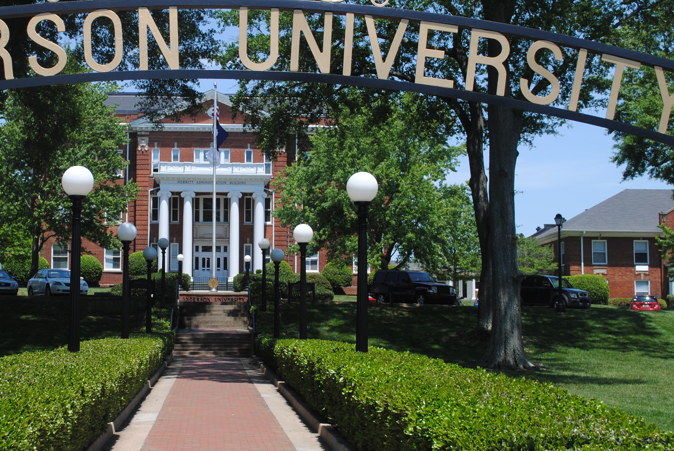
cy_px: 186
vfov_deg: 20.1
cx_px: 217
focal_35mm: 68
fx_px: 1271
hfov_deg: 29.5
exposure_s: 1/250
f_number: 8
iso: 100
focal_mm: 29
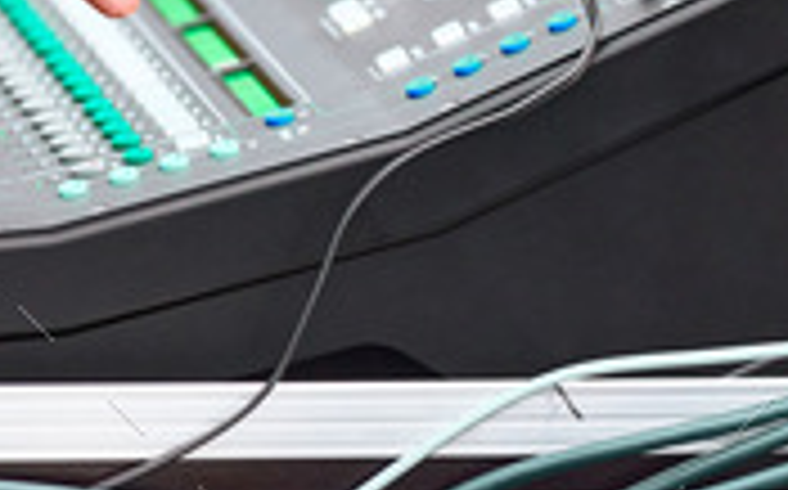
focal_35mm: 567
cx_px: 419
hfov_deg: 3.7
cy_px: 263
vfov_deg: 2.3
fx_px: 12165
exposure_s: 1/1000
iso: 400
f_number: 3.2
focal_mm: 165
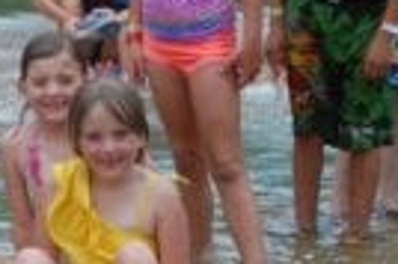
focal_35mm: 257
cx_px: 50
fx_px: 2837
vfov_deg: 5.3
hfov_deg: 8.0
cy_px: 105
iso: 400
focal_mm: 45
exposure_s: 1/250
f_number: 10
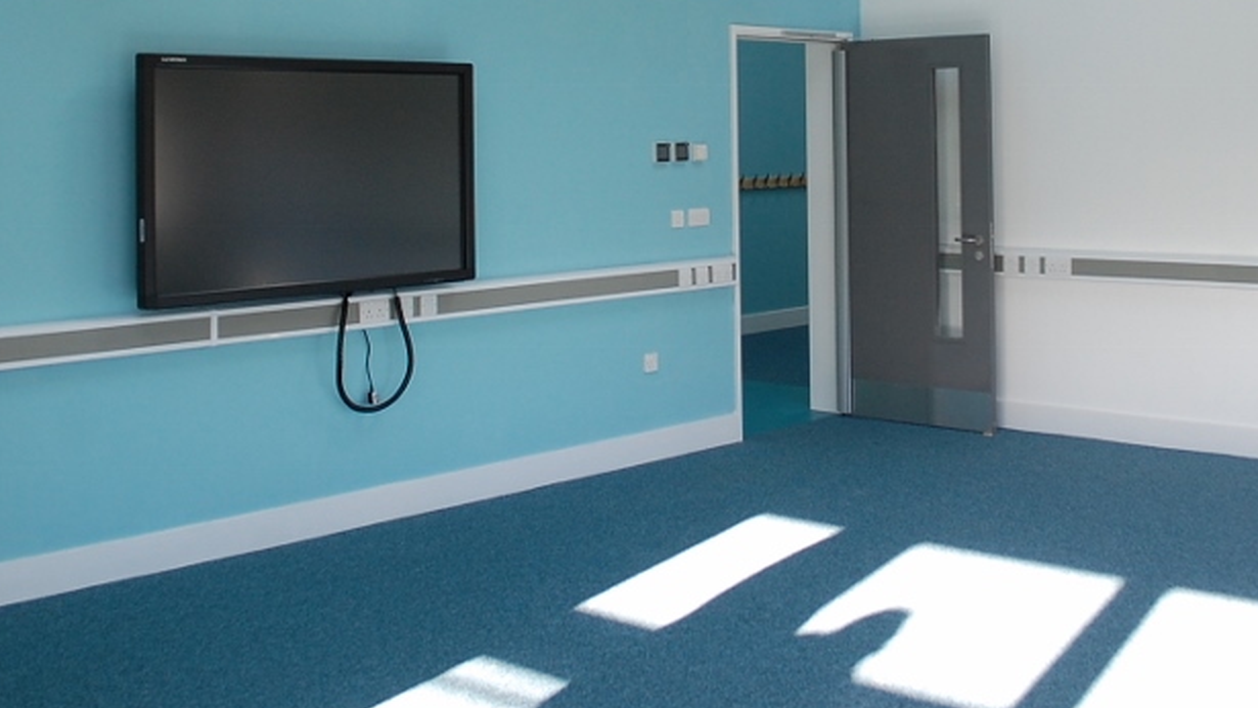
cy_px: 75
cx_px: 687
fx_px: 1568
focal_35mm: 47
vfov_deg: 24.7
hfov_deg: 43.7
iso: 400
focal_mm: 18
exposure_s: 1/80
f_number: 4.5
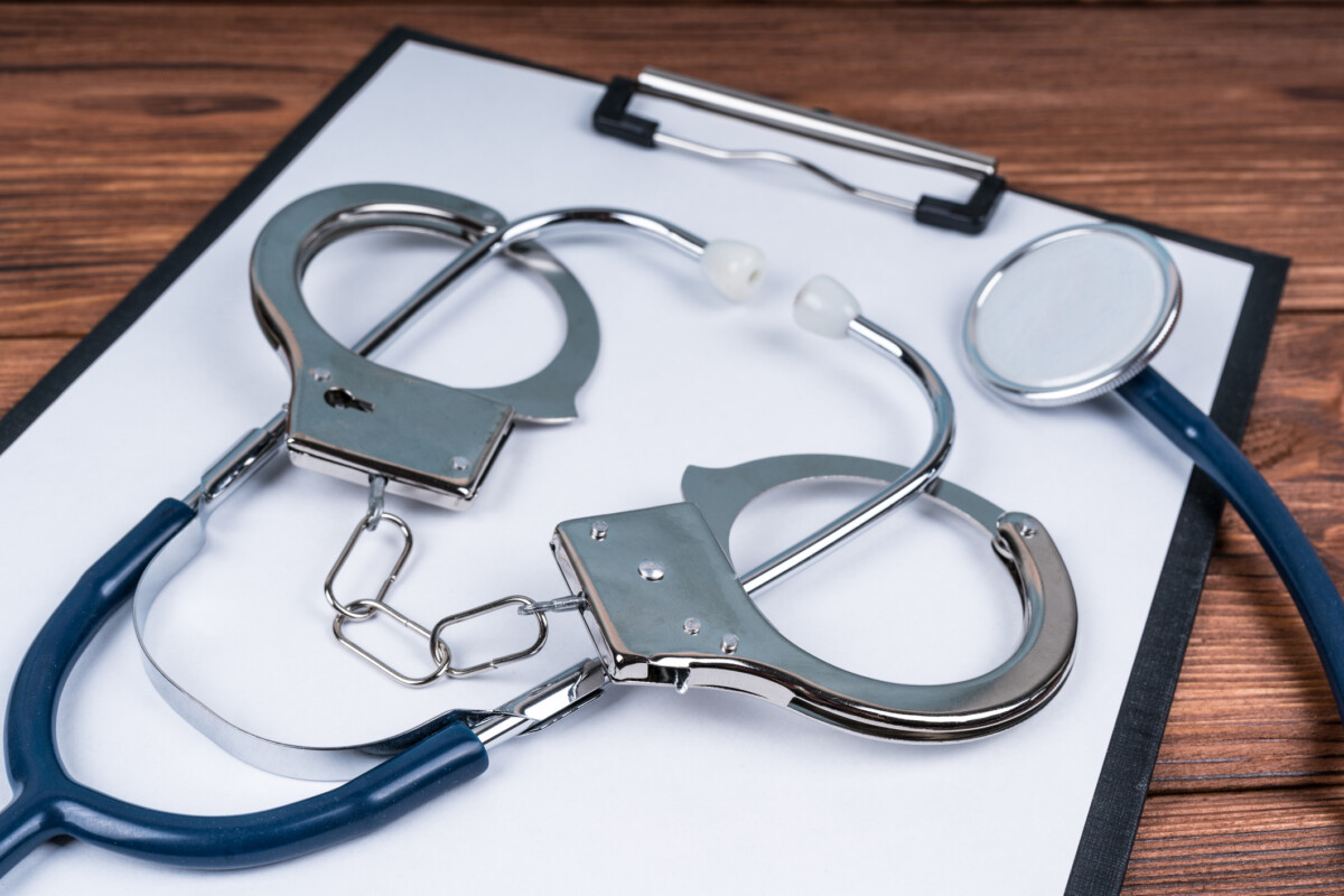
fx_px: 1867
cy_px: 448
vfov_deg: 27.0
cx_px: 672
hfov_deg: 39.6
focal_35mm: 50
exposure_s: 1/125
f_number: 10
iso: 100
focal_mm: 50
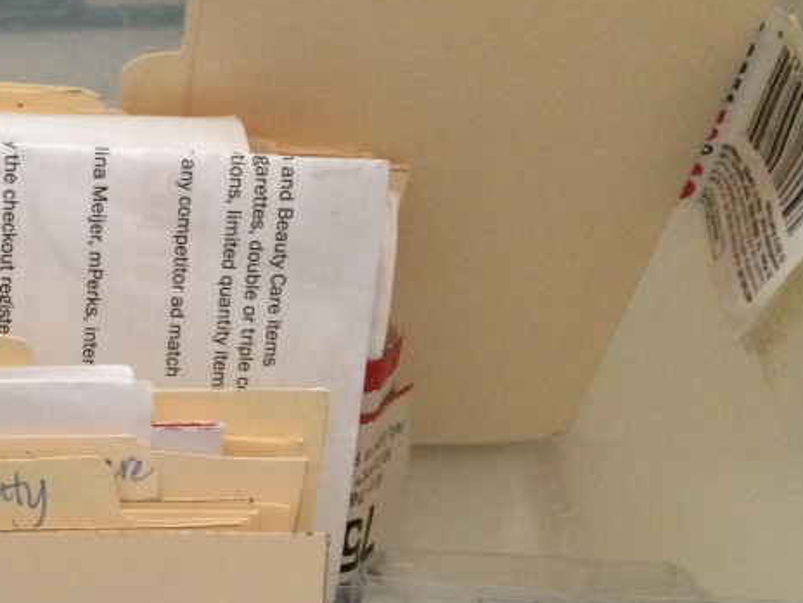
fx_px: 1485
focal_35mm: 64
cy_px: 489
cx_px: -43
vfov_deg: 22.6
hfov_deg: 28.0
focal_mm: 4.15
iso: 200
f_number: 2.2
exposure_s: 1/30
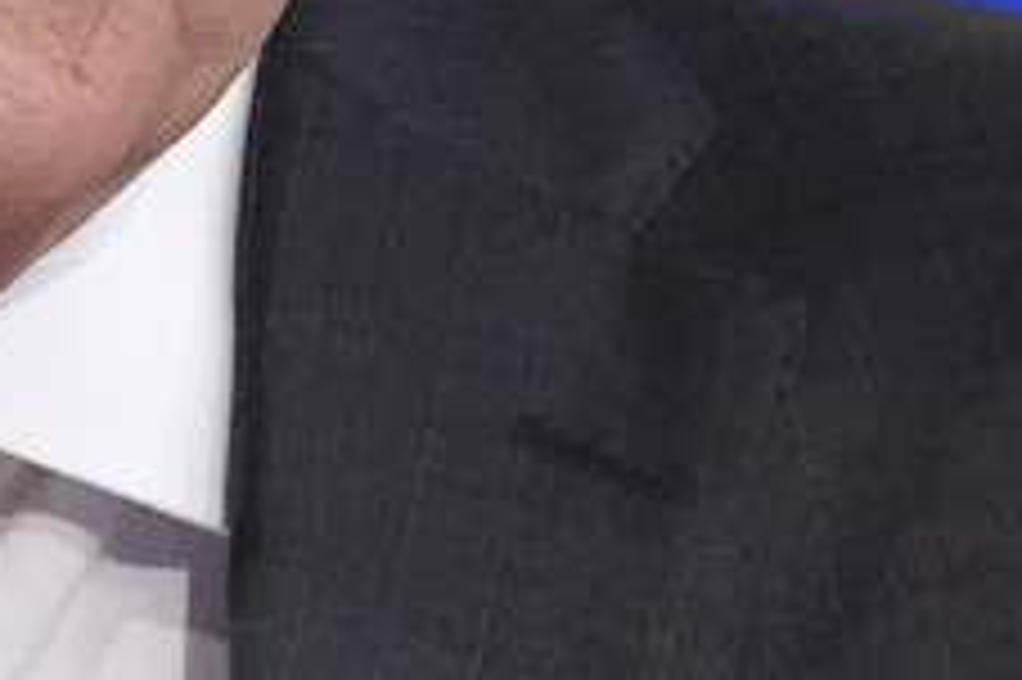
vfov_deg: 1.1
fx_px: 34013
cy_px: 500
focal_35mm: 1199
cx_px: 644
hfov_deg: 1.7
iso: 10000
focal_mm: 169
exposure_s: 1/320
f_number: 5.6
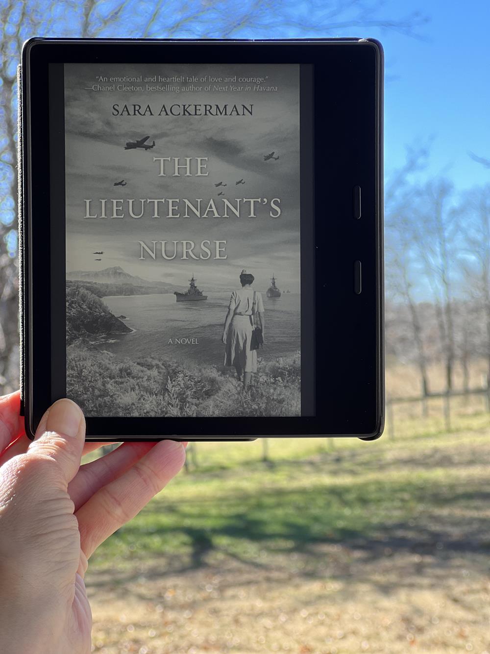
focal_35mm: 77
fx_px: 1453
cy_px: 327
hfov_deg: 19.1
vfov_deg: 25.3
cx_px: 245
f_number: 2.8
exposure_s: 1/121
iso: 32
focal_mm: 9
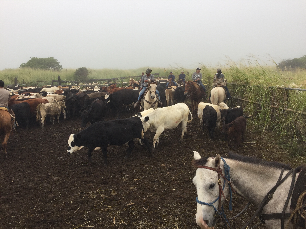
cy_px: 114
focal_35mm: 29
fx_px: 256
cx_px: 153
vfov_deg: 48.2
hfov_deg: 61.7
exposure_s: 1/395
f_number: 2.2
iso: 32
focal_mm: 4.15
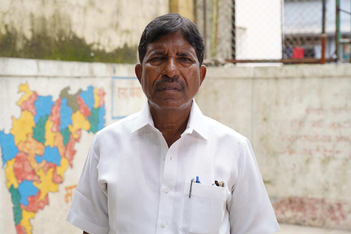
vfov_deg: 22.3
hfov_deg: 32.9
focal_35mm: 61
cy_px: 117
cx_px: 176
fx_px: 595
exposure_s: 1/50
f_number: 5.6
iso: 100
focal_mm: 61
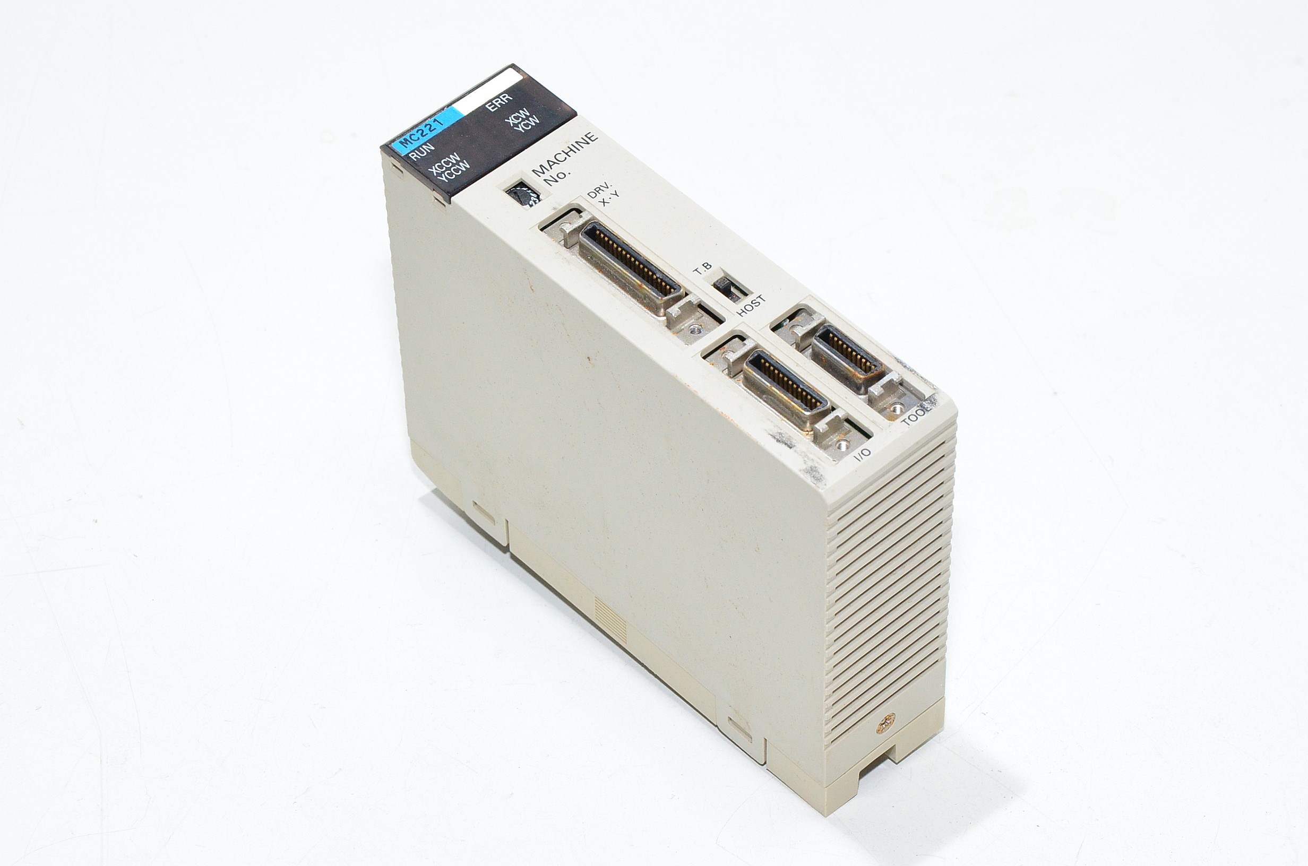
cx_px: 654
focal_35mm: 128
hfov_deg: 16.1
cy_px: 433
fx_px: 4623
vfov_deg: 10.7
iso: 1600
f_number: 16
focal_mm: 85
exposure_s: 1/50
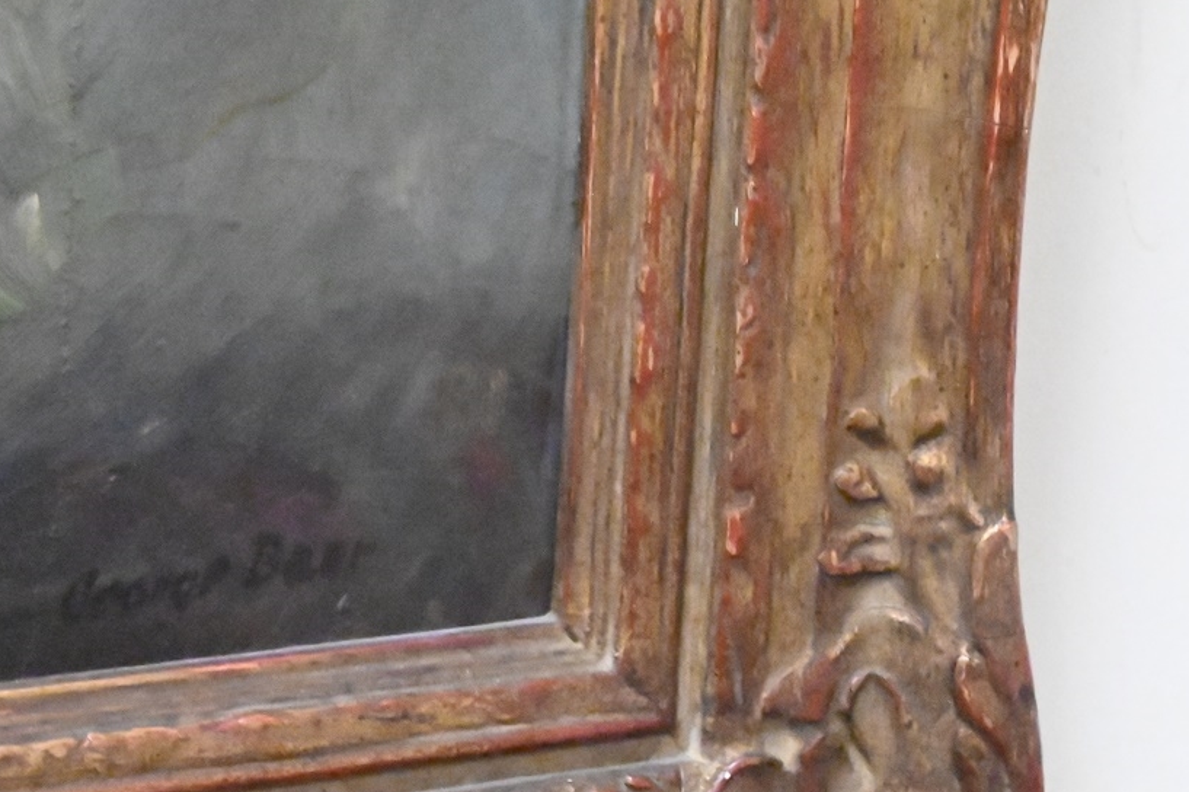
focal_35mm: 139
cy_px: 562
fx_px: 4589
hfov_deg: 14.7
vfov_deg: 9.8
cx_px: 405
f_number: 22
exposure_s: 1/20
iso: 51200
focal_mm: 70
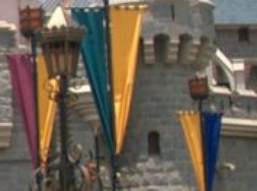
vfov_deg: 7.3
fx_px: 1504
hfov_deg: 8.9
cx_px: -343
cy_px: 41
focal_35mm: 203
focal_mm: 5.8
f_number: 4.3
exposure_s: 1/500
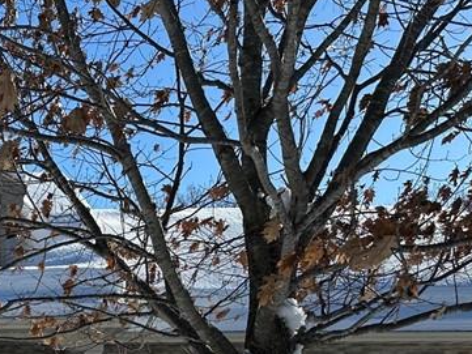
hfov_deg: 25.5
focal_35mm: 68
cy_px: 432
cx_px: -102
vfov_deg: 20.2
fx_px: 928
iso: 80
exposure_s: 1/6211
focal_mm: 6.86
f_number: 1.78
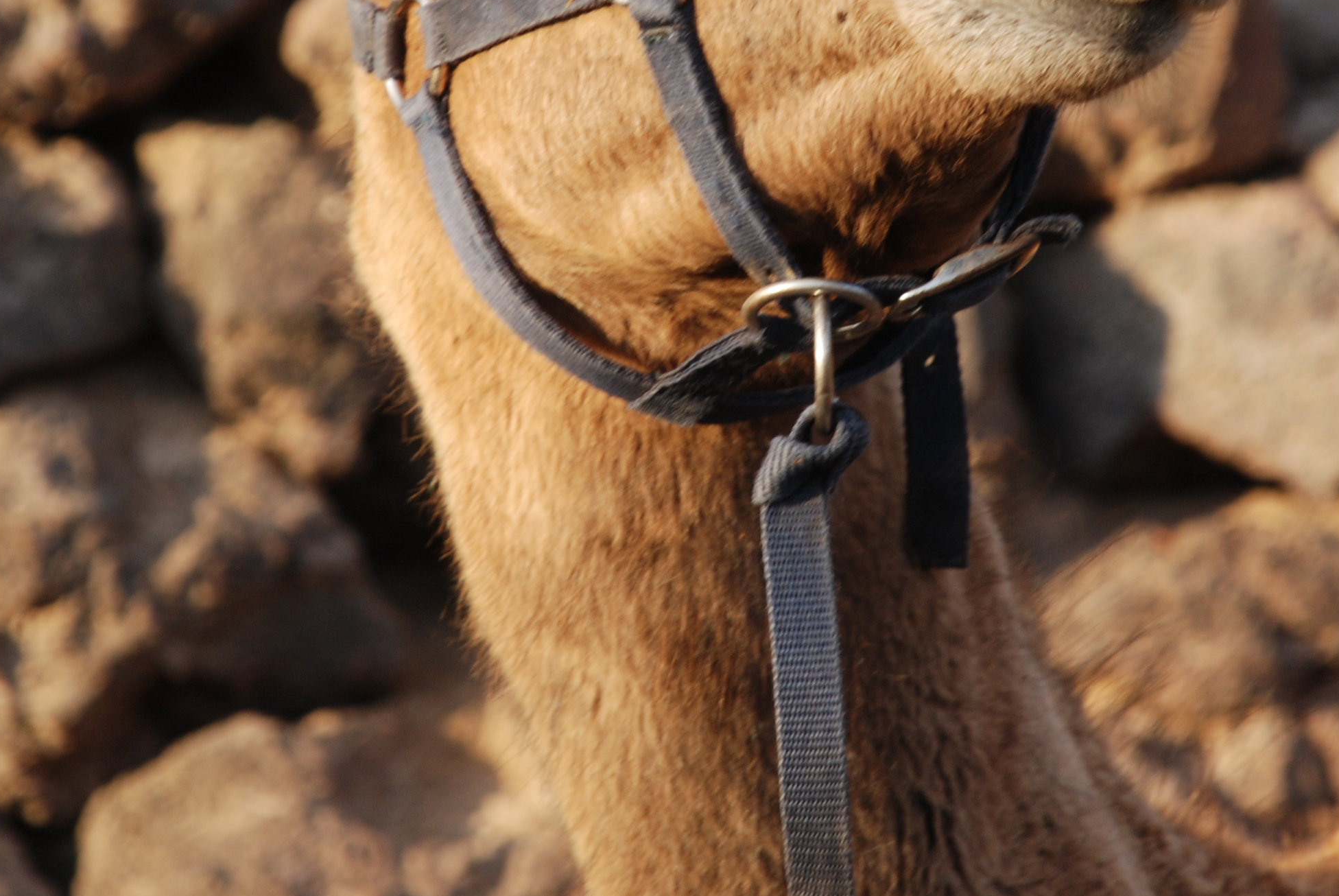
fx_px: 13850
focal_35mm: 372
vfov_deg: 3.7
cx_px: 718
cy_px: 88
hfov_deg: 5.5
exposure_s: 1/125
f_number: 5.6
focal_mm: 125
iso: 200
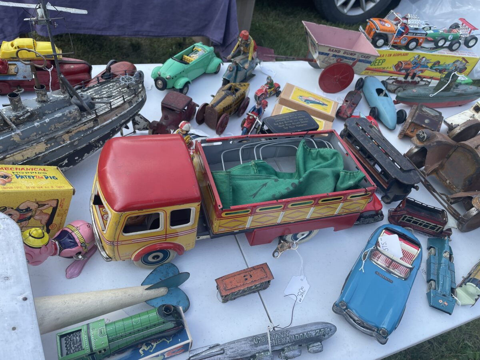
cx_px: 240
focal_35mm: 26
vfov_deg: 53.1
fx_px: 361
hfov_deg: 67.3
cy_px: 180
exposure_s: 1/855
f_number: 1.6
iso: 32
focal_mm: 4.2
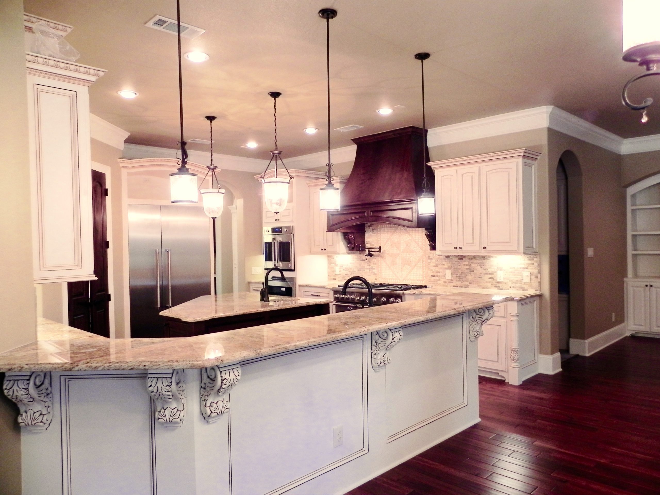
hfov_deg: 67.3
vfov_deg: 53.1
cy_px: 248
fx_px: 496
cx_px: 330
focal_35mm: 26
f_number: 2.8
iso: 191
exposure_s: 1/30
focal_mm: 4.6
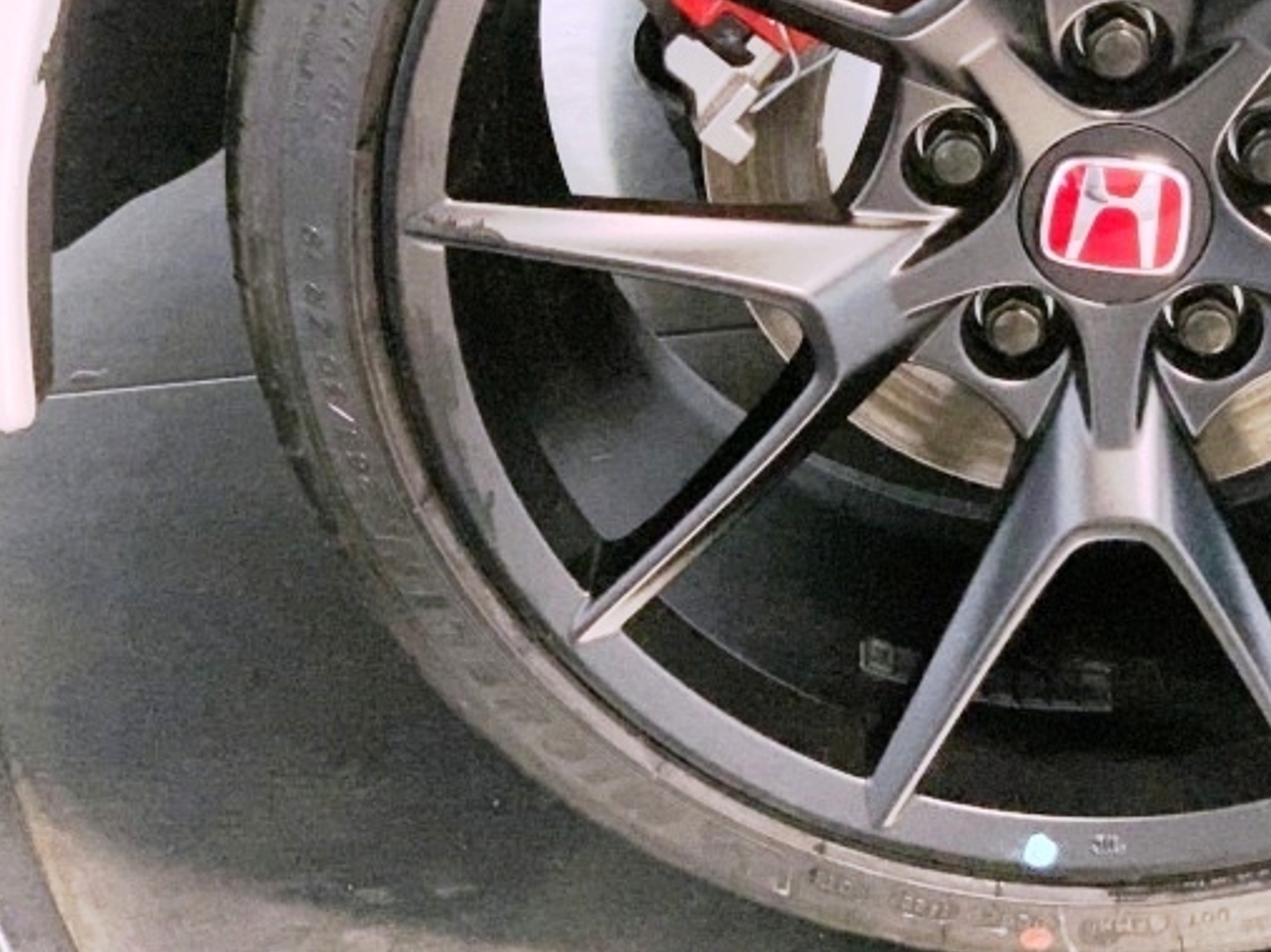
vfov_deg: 14.0
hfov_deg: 18.5
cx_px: 1028
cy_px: 198
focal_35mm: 105
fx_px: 3854
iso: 1000
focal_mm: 6
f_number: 2.4
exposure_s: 1/30
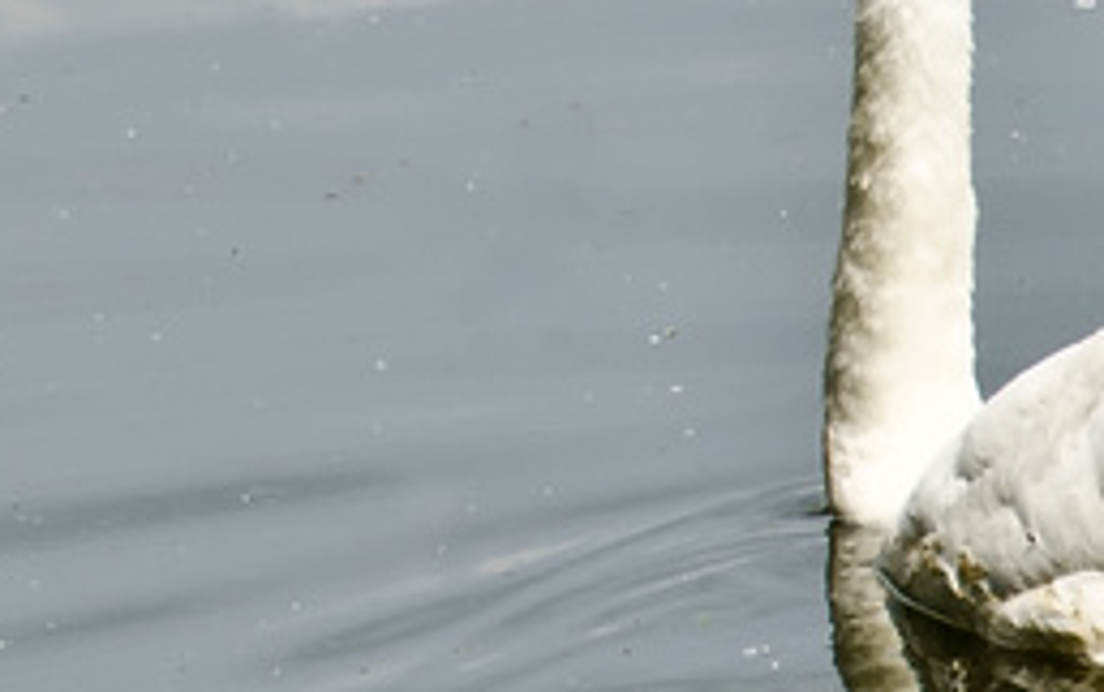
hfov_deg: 3.1
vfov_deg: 1.9
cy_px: 1118
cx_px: 2382
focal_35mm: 677
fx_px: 20383
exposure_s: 1/250
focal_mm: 70
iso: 100
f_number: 8
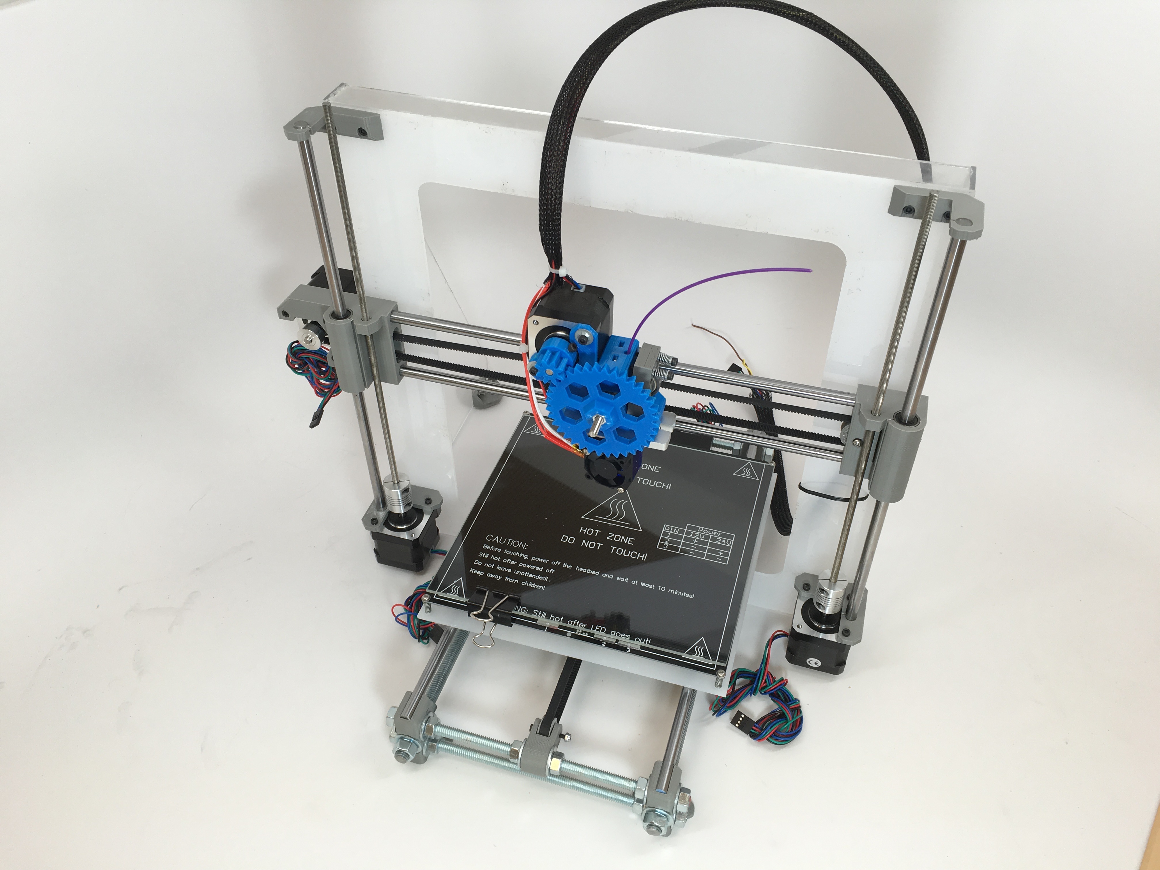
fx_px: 972
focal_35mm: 29
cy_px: 435
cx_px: 580
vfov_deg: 48.2
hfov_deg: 61.7
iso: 25
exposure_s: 1/60
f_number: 2.2
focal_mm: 4.15
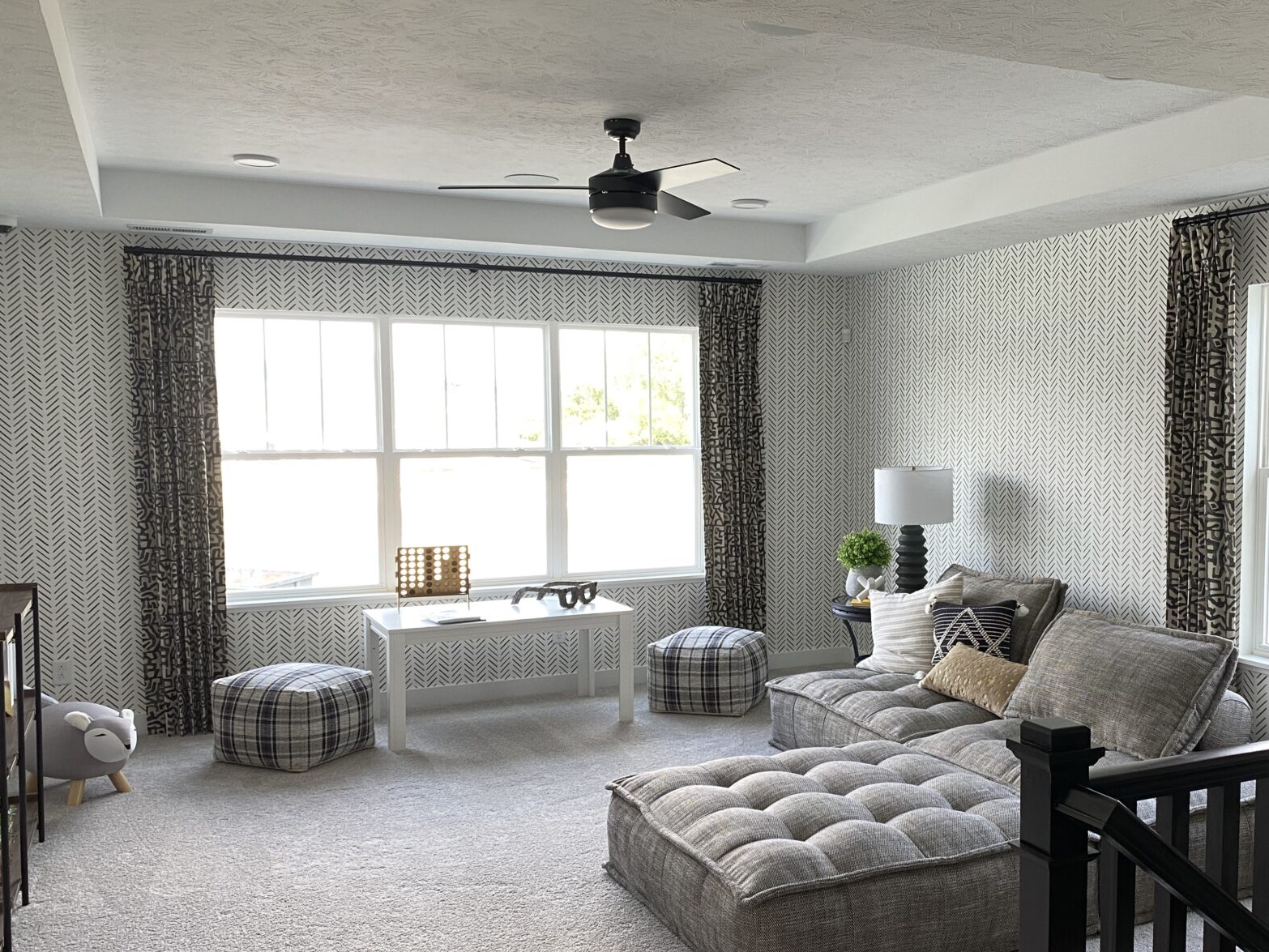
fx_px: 1247
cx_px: 789
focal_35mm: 34
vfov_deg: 41.8
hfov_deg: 53.4
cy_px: 518
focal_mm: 4.25
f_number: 1.8
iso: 125
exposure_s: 1/90
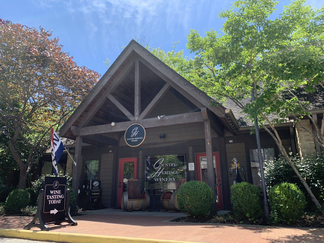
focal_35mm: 26
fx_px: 243
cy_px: 122
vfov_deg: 53.1
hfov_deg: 67.3
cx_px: 162
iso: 25
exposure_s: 1/754
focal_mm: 4.25
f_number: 1.8
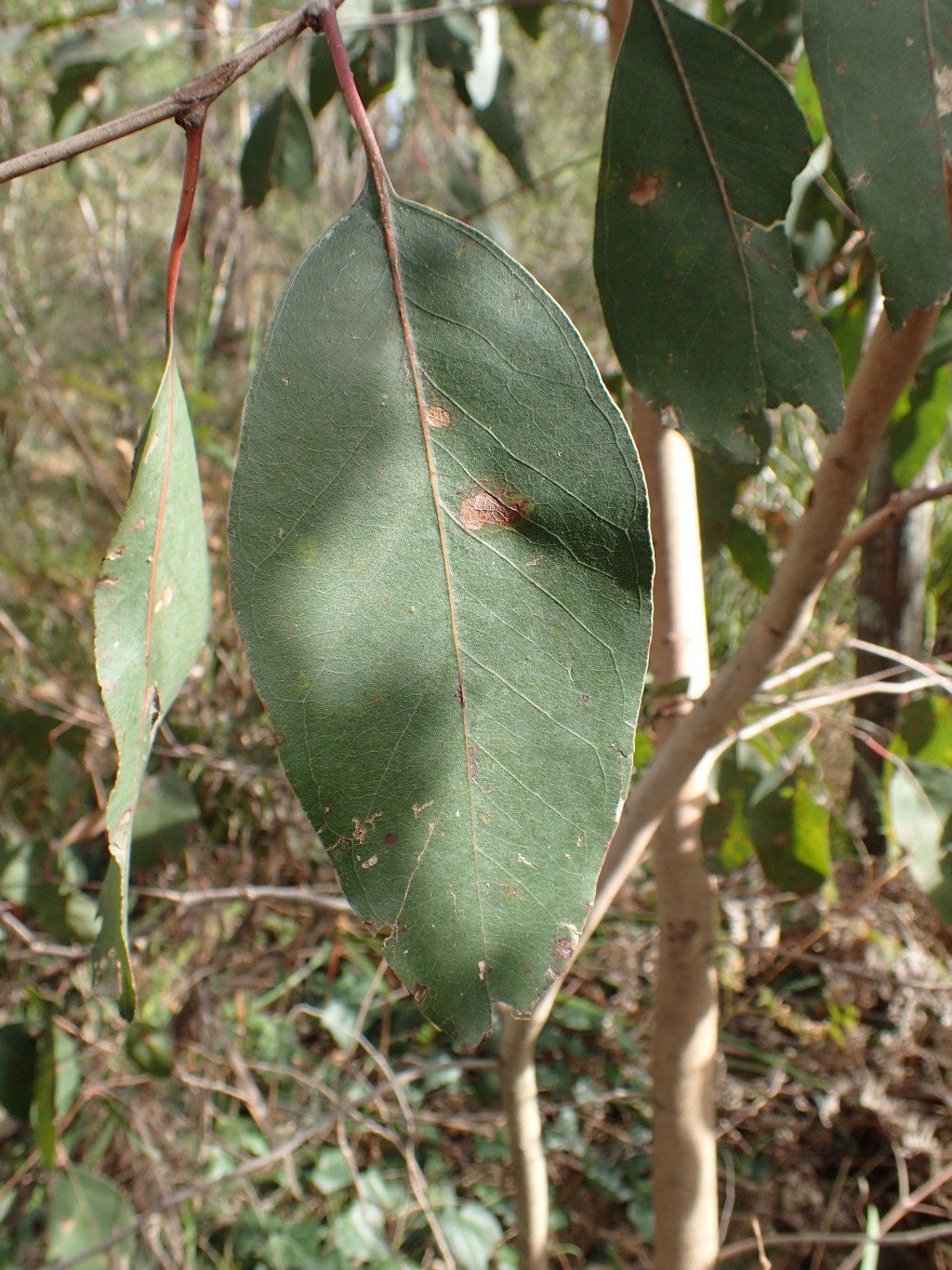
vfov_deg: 60.0
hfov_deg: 46.8
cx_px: 476
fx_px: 1100
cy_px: 635
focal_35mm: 30
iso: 100
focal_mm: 5.5
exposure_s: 1/250
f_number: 3.2
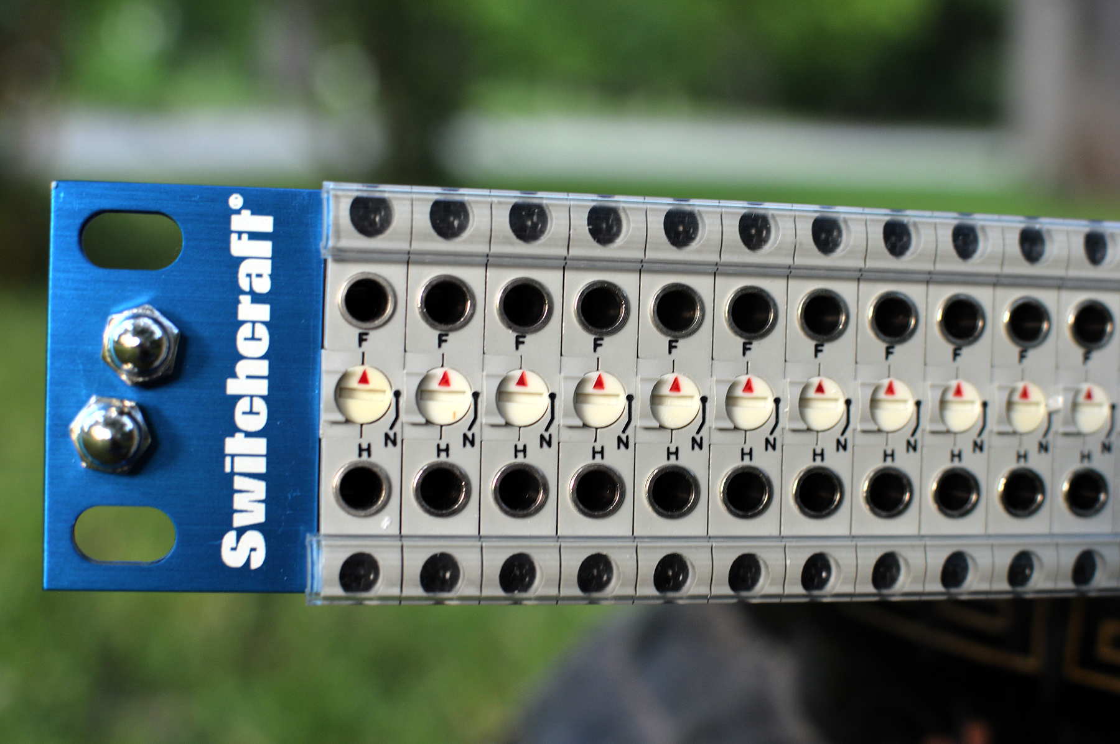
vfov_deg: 25.7
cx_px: 560
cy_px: 372
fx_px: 1632
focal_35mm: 52
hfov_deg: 37.9
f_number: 5
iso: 400
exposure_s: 1/60
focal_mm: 35
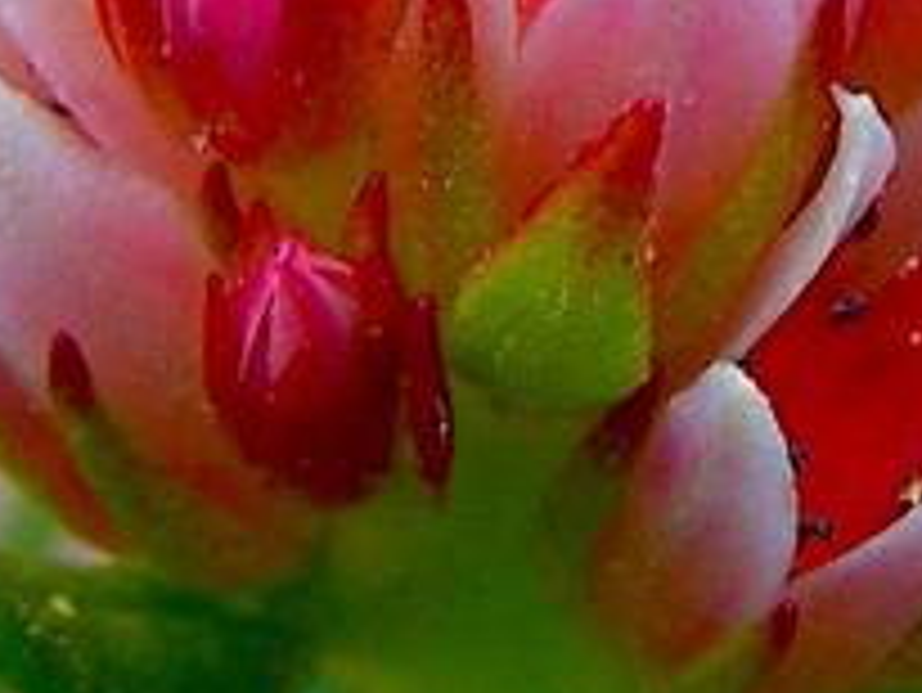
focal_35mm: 185
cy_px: 202
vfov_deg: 8.0
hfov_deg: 10.6
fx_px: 4930
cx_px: 832
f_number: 2.8
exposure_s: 1/400
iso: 80
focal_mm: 6.3
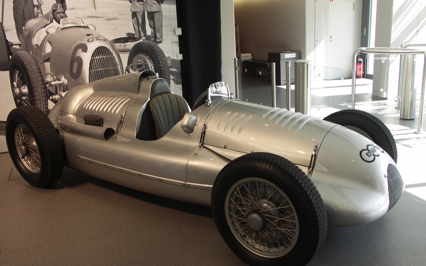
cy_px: 151
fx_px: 395
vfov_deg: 37.2
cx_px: 213
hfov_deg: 56.7
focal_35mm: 34
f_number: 2.8
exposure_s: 1/50
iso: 50
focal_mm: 8.4
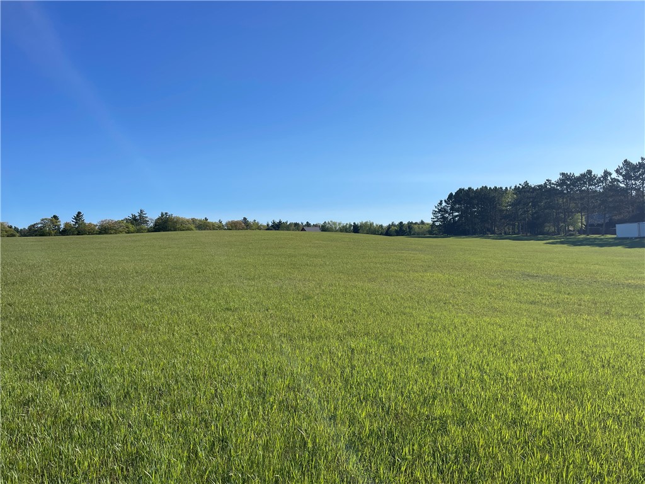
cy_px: 242
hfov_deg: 67.3
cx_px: 322
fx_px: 484
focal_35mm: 26
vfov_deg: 53.1
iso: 32
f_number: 1.6
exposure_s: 1/4831
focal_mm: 4.2
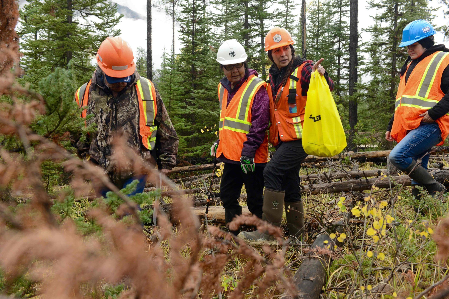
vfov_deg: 35.1
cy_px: 150
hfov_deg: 50.7
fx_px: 474
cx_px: 224
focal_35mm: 38
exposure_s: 1/800
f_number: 6.3
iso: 800
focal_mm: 38
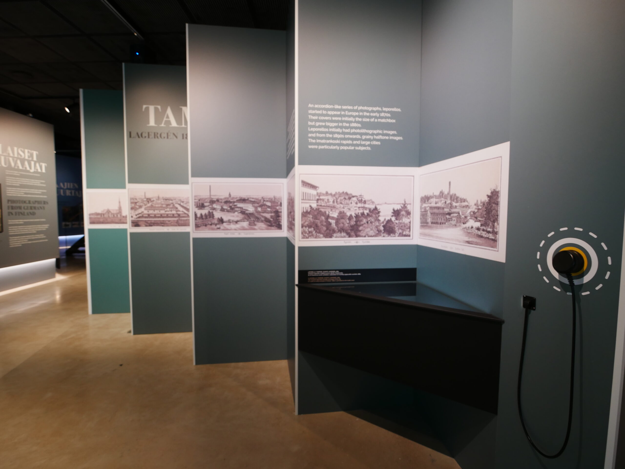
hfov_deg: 87.7
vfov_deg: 71.6
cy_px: 234
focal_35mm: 18
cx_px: 312
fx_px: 325
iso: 400
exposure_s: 1/10
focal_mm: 9
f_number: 4
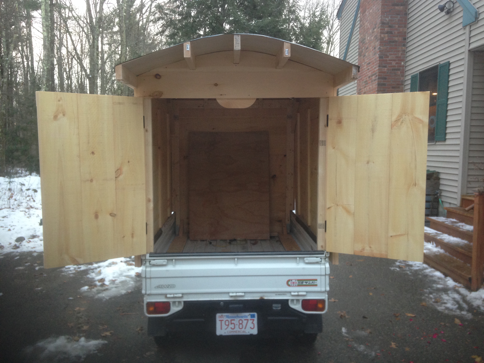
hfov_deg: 55.4
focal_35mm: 33
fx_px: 461
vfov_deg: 42.9
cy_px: 182
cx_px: 242
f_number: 2.4
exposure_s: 1/20
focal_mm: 4.12
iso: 100
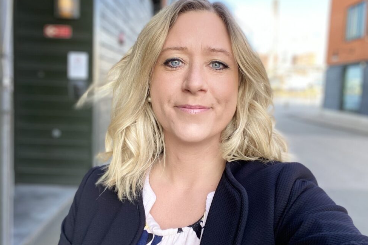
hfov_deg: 58.7
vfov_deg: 41.1
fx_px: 327
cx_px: 181
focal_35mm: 32
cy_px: 113
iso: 40
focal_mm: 2.71
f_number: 2.2
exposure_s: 1/122
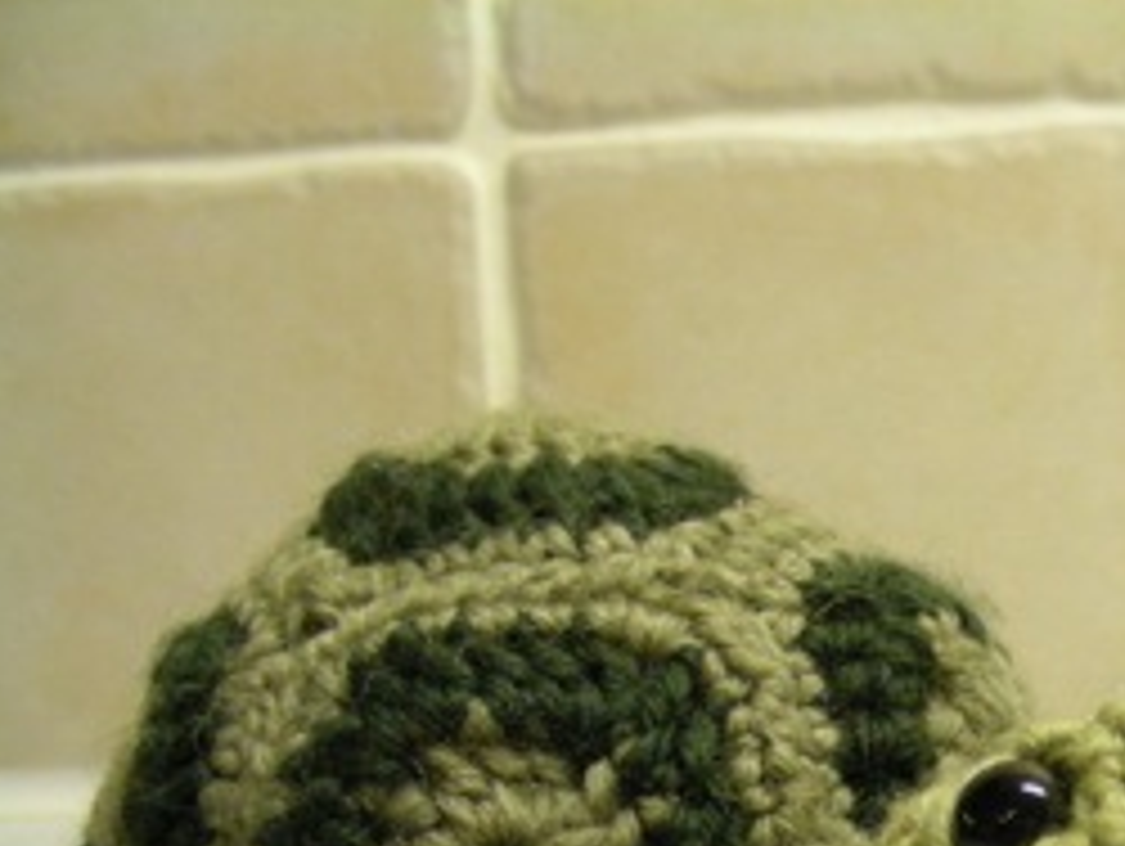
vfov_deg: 18.9
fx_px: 2472
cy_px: 839
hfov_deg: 24.5
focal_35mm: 76
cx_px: 1107
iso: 200
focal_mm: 6.3
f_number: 3.5
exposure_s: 1/21
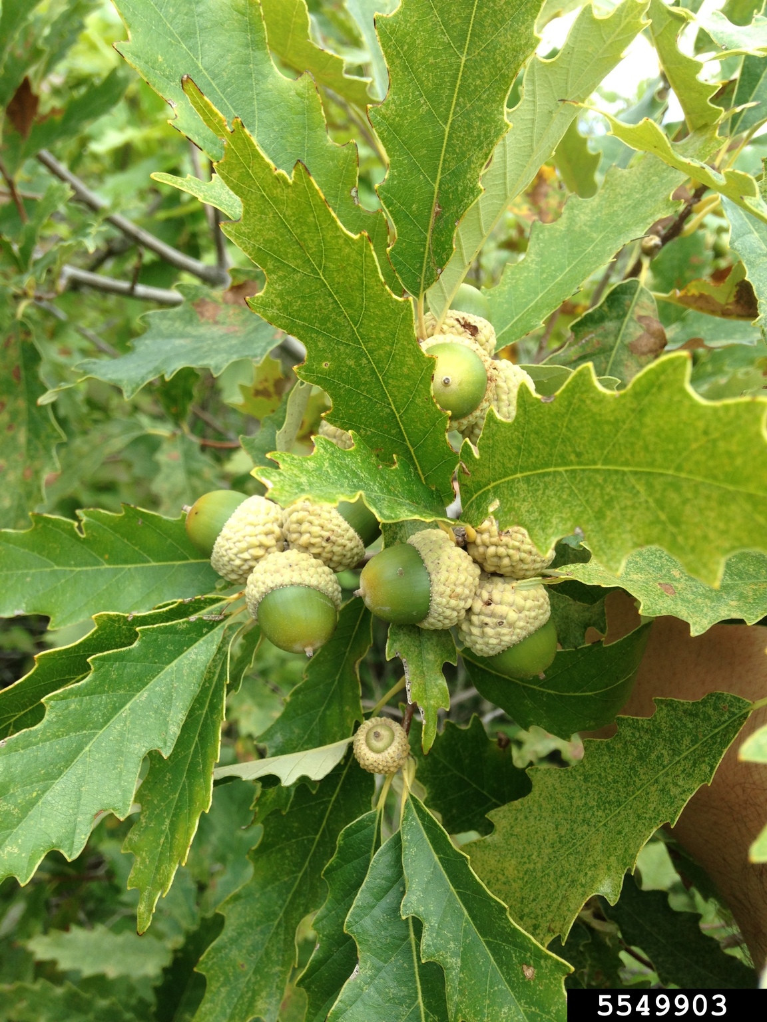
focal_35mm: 33
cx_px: 384
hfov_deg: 42.9
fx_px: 975
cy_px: 511
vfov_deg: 55.4
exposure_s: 1/230
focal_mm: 4.13
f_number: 2.4
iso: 50
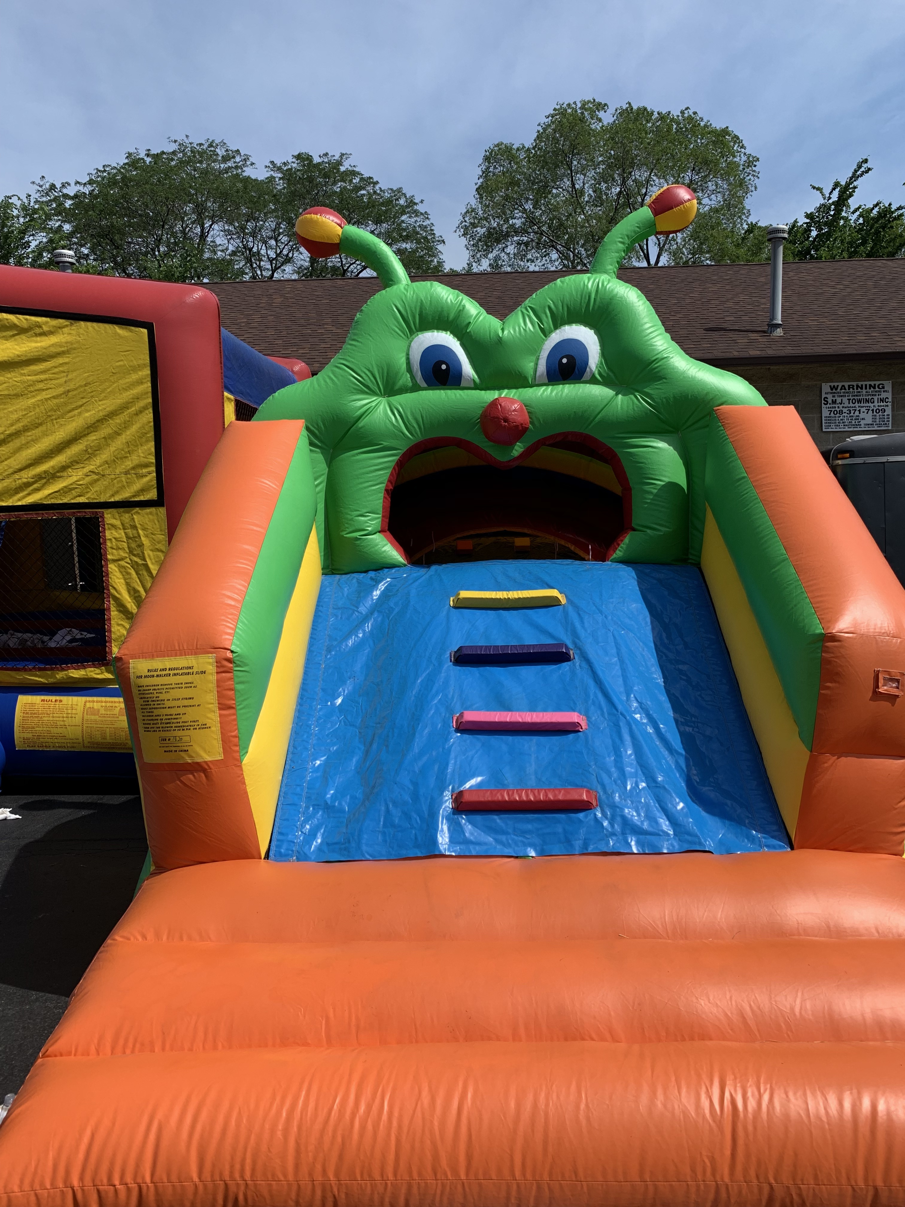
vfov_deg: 67.3
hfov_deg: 53.1
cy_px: 604
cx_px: 452
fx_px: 906
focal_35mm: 26
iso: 25
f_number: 1.8
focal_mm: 4.25
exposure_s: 1/2994
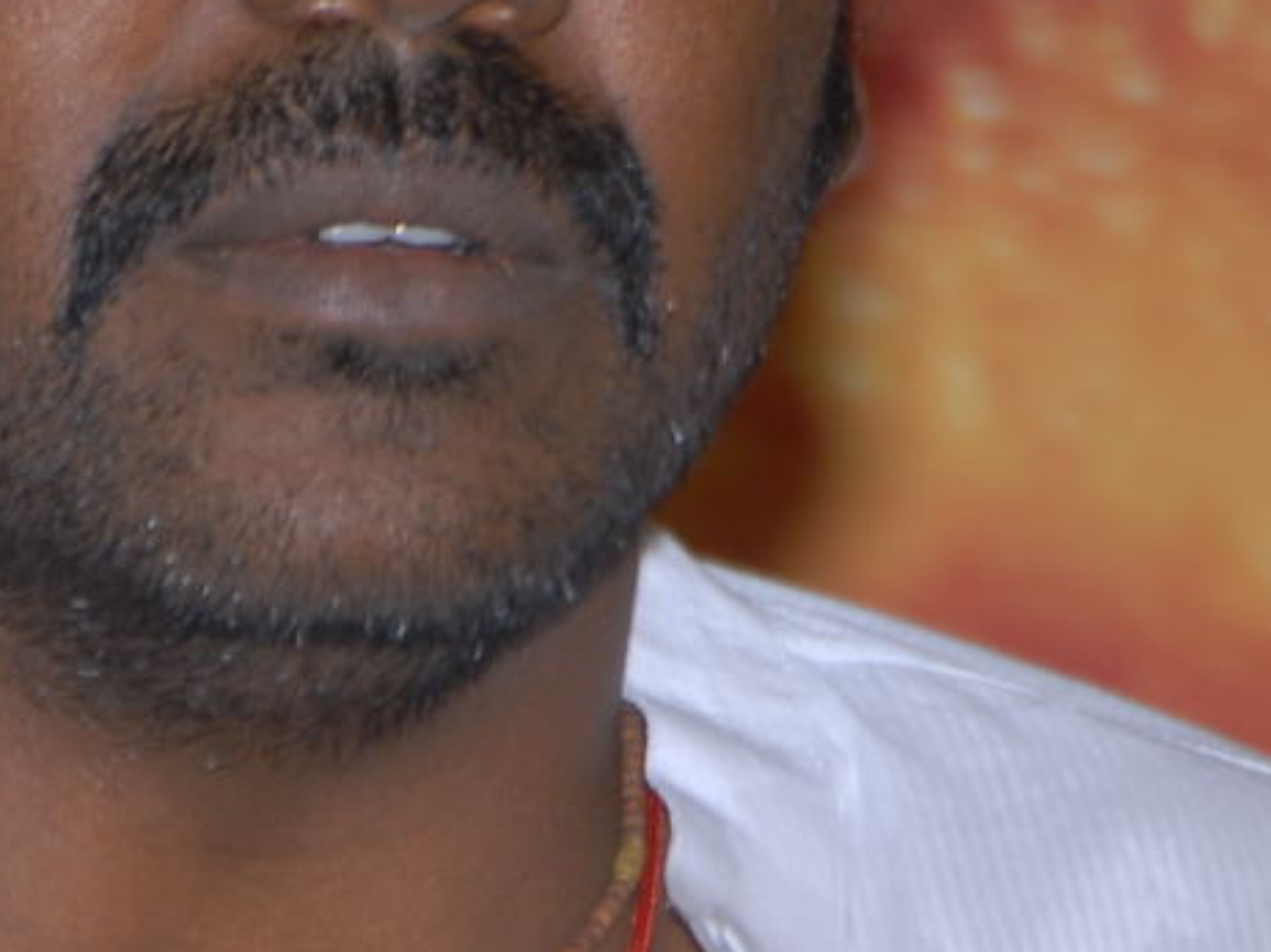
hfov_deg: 2.0
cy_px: 281
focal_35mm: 1002
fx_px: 36771
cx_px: 319
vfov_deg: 1.5
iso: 200
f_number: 5.6
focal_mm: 200
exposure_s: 1/125
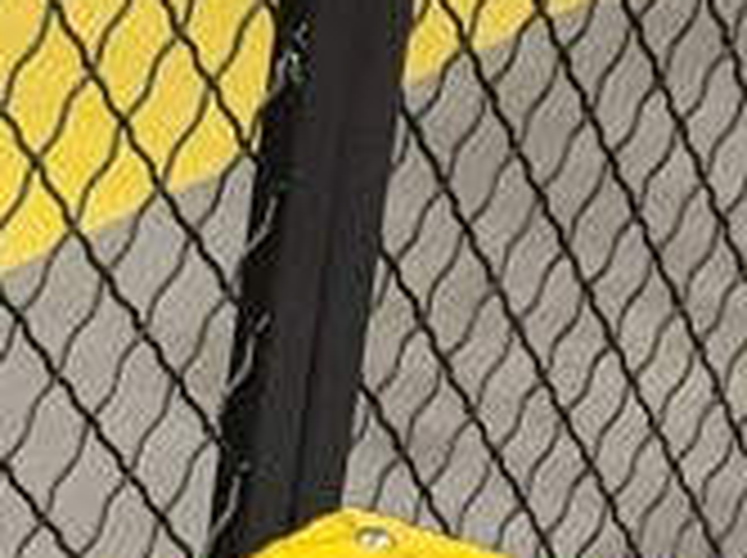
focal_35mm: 201
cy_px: 1850
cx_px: -693
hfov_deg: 9.3
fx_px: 4331
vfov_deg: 6.5
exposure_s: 1/40
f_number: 1.8
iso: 400
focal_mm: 5.4
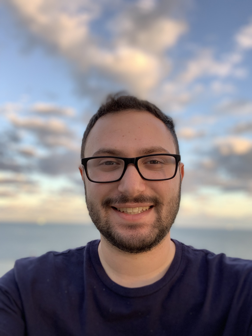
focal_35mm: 32
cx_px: 126
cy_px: 168
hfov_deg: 44.2
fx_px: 311
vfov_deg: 56.8
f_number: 2.2
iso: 40
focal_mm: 2.87
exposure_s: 1/121
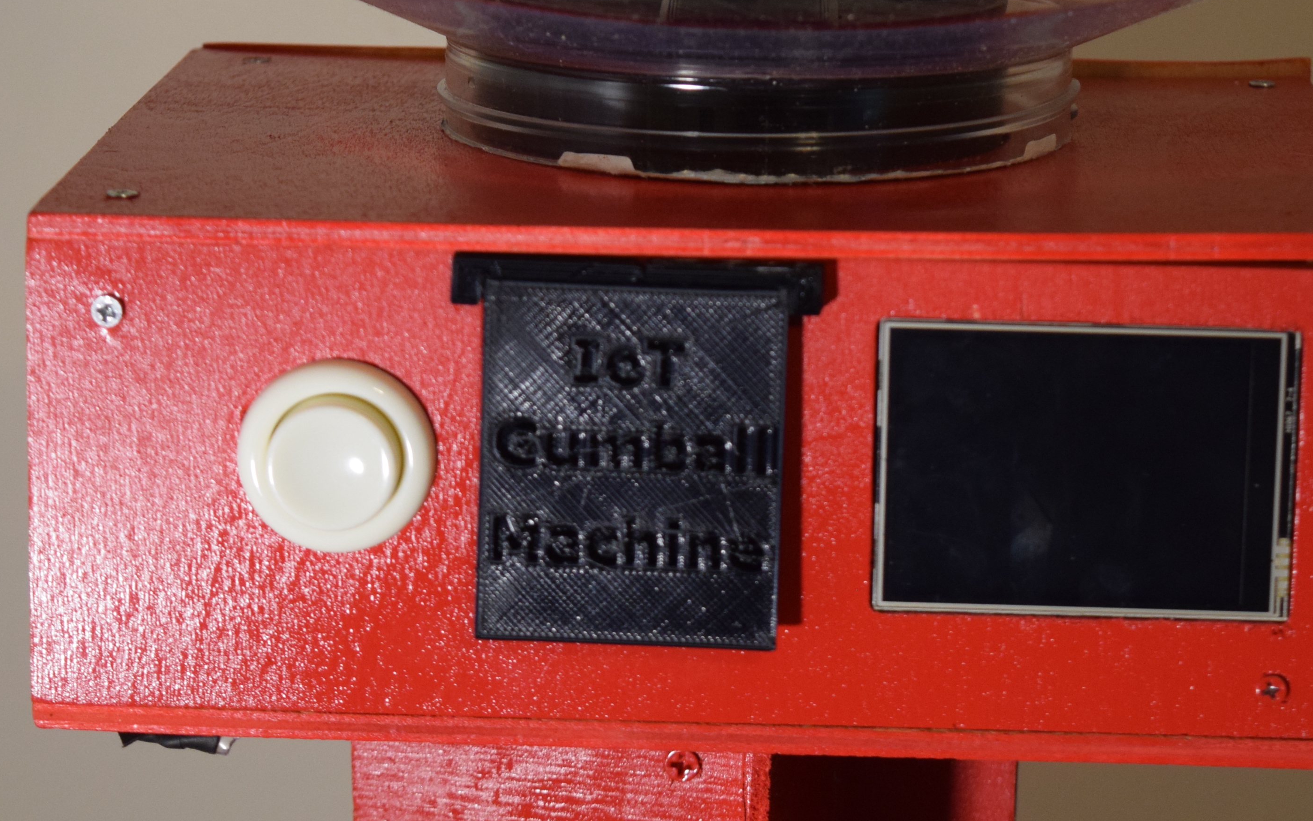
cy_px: 263
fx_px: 4043
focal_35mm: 113
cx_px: 795
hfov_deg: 18.4
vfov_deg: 11.6
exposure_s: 1/60
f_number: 5
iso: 1000
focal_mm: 46
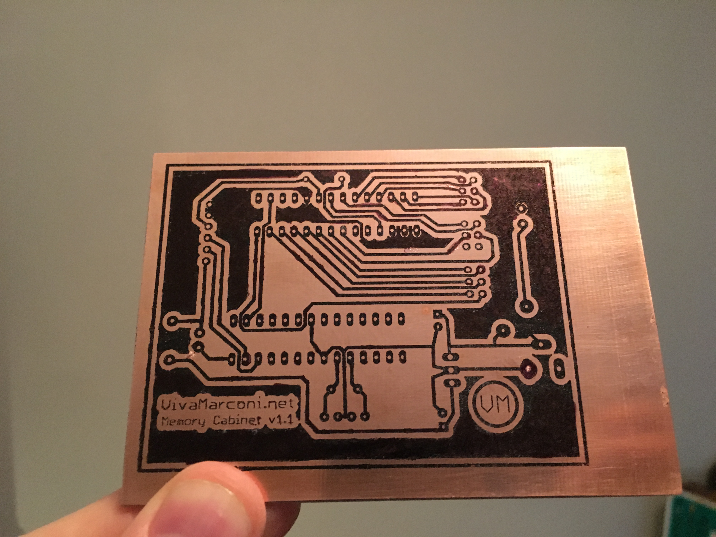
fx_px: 600
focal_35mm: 29
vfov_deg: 48.2
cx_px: 358
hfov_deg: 61.7
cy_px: 268
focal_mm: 4.15
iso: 320
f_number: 2.2
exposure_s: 1/15
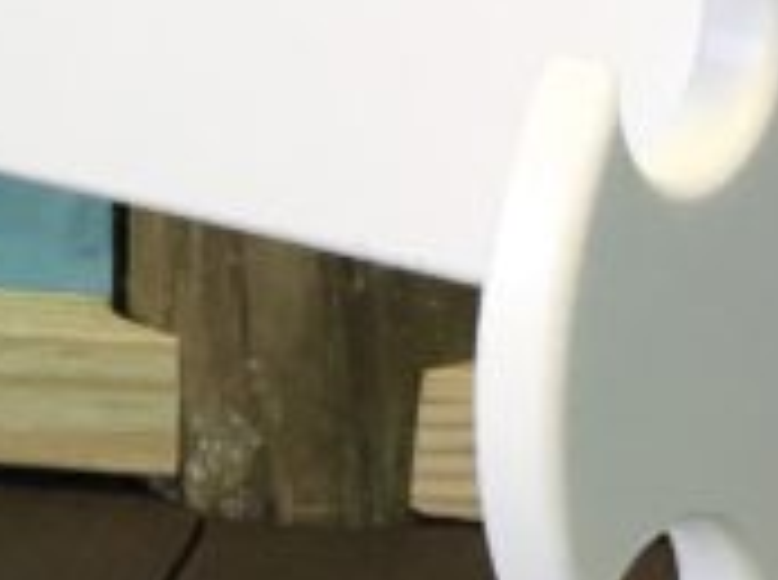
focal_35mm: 172
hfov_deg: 11.1
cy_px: 306
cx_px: -319
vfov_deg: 8.6
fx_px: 3858
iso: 32
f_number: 2.2
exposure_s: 1/30
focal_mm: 4.15
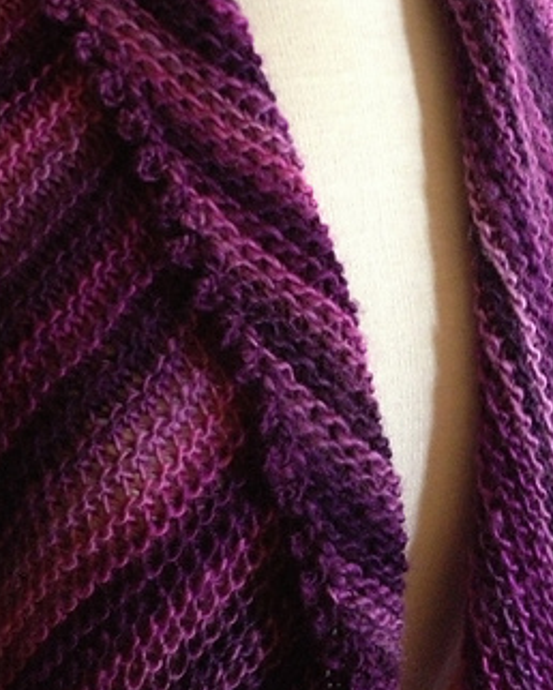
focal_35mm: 53
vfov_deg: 35.0
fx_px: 1083
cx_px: 239
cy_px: 225
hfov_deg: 28.6
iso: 800
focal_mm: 4.28
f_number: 2.4
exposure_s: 1/15
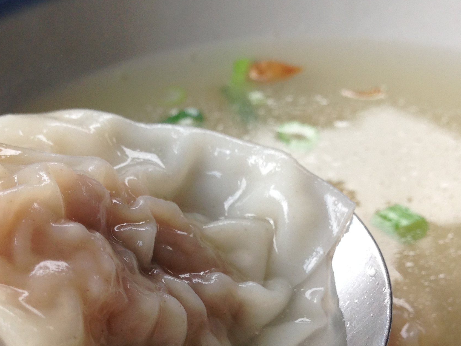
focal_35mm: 64
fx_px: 852
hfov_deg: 30.3
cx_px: 234
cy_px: 284
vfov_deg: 22.6
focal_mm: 4.12
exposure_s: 1/261
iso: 50
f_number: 2.4
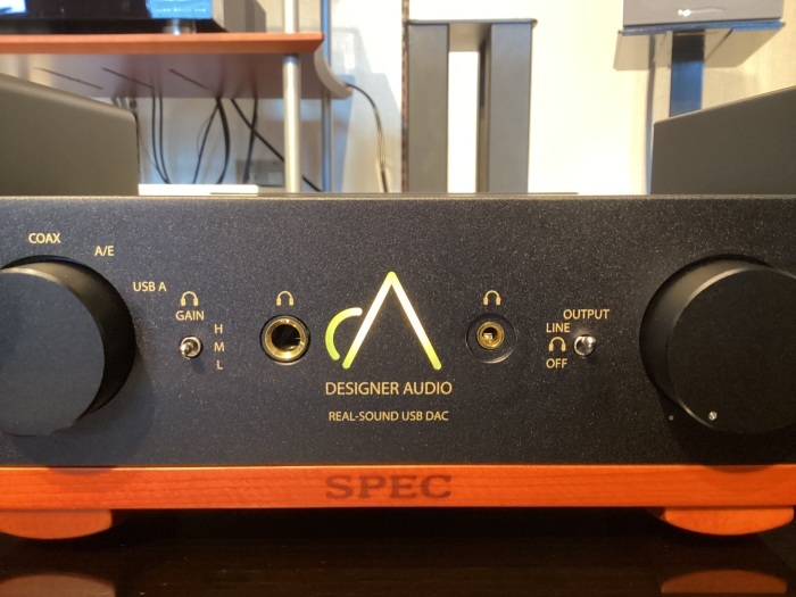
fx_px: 713
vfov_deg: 45.4
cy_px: 298
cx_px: 398
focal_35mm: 31
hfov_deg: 58.4
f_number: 2.4
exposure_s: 1/25
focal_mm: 3.3
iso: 400
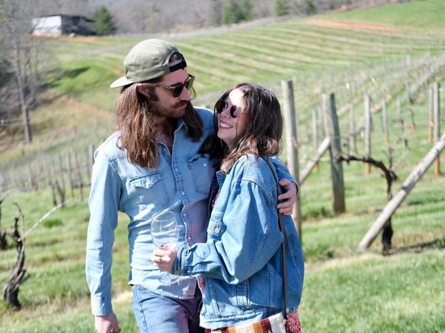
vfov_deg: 25.2
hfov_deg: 33.2
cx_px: 230
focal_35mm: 58
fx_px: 745
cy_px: 166
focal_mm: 35
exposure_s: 1/2400
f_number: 2
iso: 200
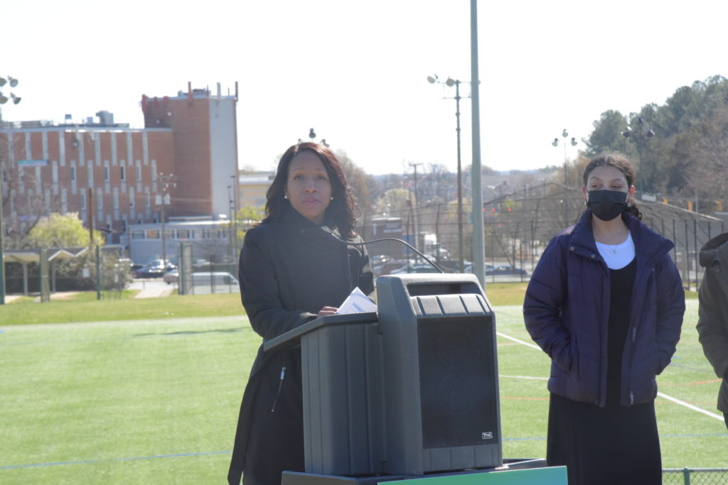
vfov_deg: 11.4
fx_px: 2427
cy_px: 242
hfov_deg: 17.1
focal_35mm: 120
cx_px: 364
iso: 3200
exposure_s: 1/800
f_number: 14
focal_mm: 120
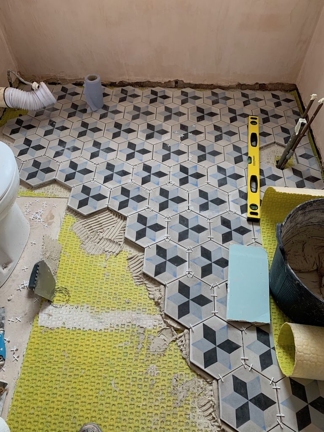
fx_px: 324
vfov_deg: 67.3
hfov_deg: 53.1
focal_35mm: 26
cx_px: 162
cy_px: 216
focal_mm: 4.25
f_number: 1.8
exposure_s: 1/67
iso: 100
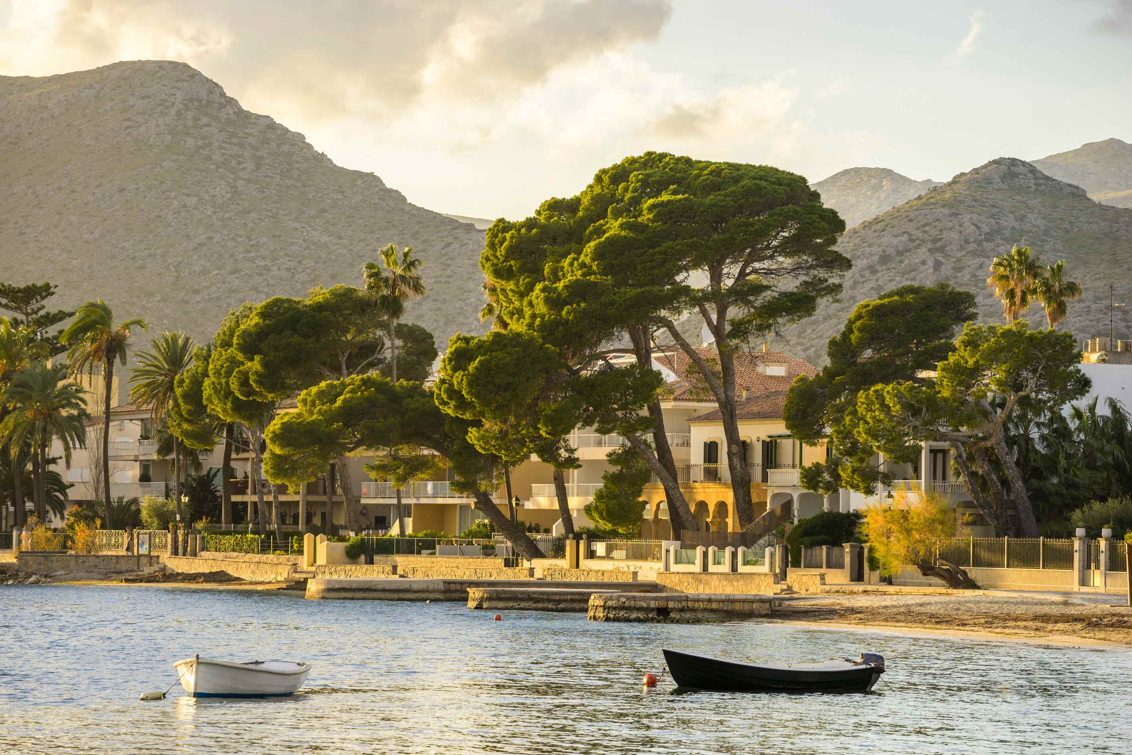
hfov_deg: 13.8
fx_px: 4685
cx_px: 566
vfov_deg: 9.2
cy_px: 378
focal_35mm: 149
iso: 100
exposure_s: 1/200
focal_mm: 149
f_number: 7.1
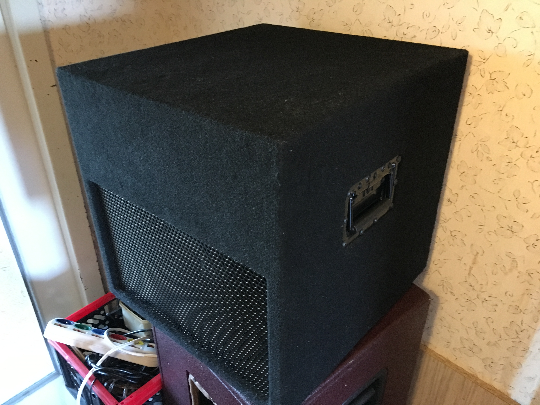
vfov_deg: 48.2
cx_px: 270
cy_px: 202
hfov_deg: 61.7
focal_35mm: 29
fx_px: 452
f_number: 2.2
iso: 320
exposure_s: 1/17
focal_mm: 4.15
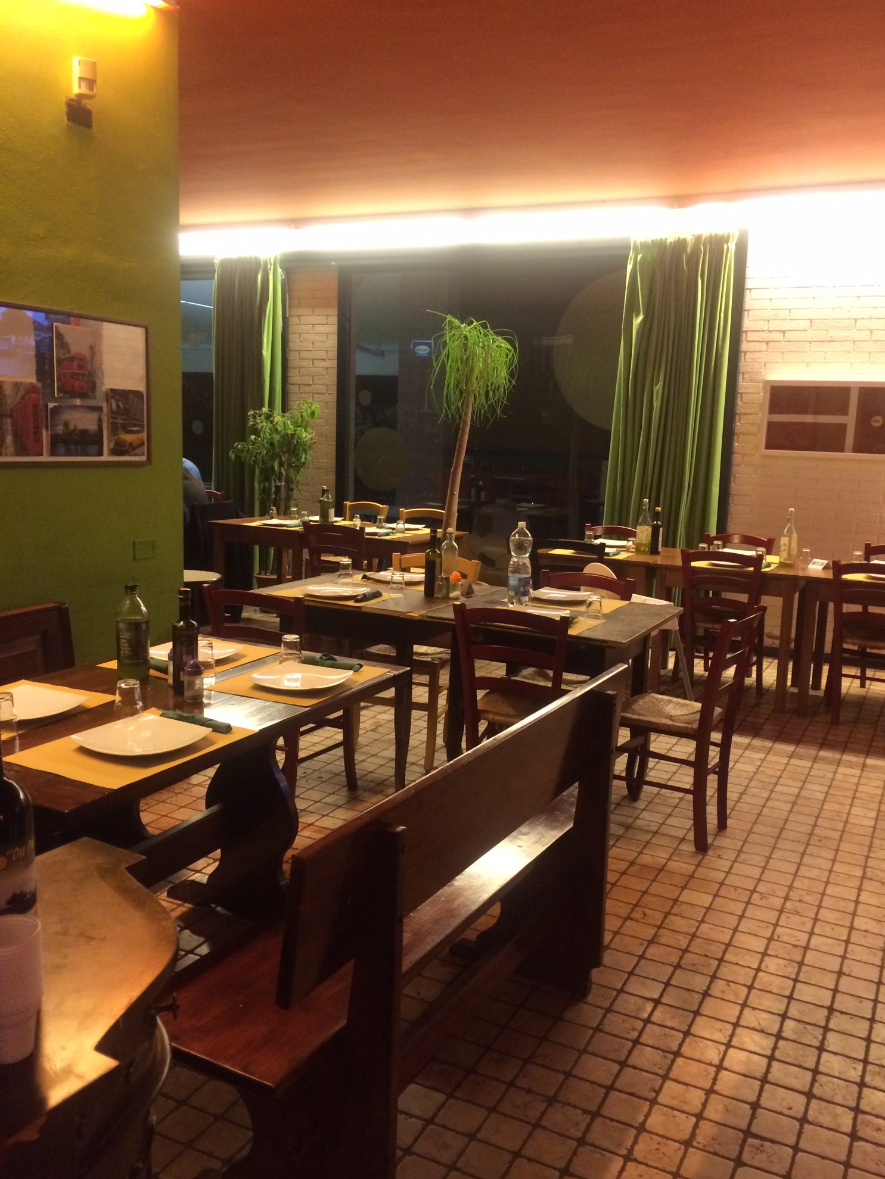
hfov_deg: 46.8
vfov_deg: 60.0
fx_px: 1023
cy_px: 595
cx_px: 440
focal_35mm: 30
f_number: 2.2
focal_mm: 4.15
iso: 320
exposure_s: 1/33
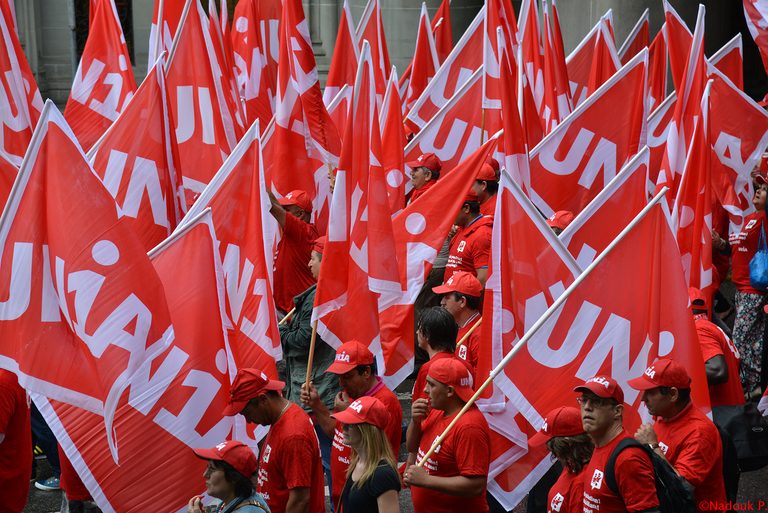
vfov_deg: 11.4
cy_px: 256
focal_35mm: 120
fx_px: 2561
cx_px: 384
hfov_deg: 17.1
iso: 320
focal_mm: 120
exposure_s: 1/400
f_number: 7.1
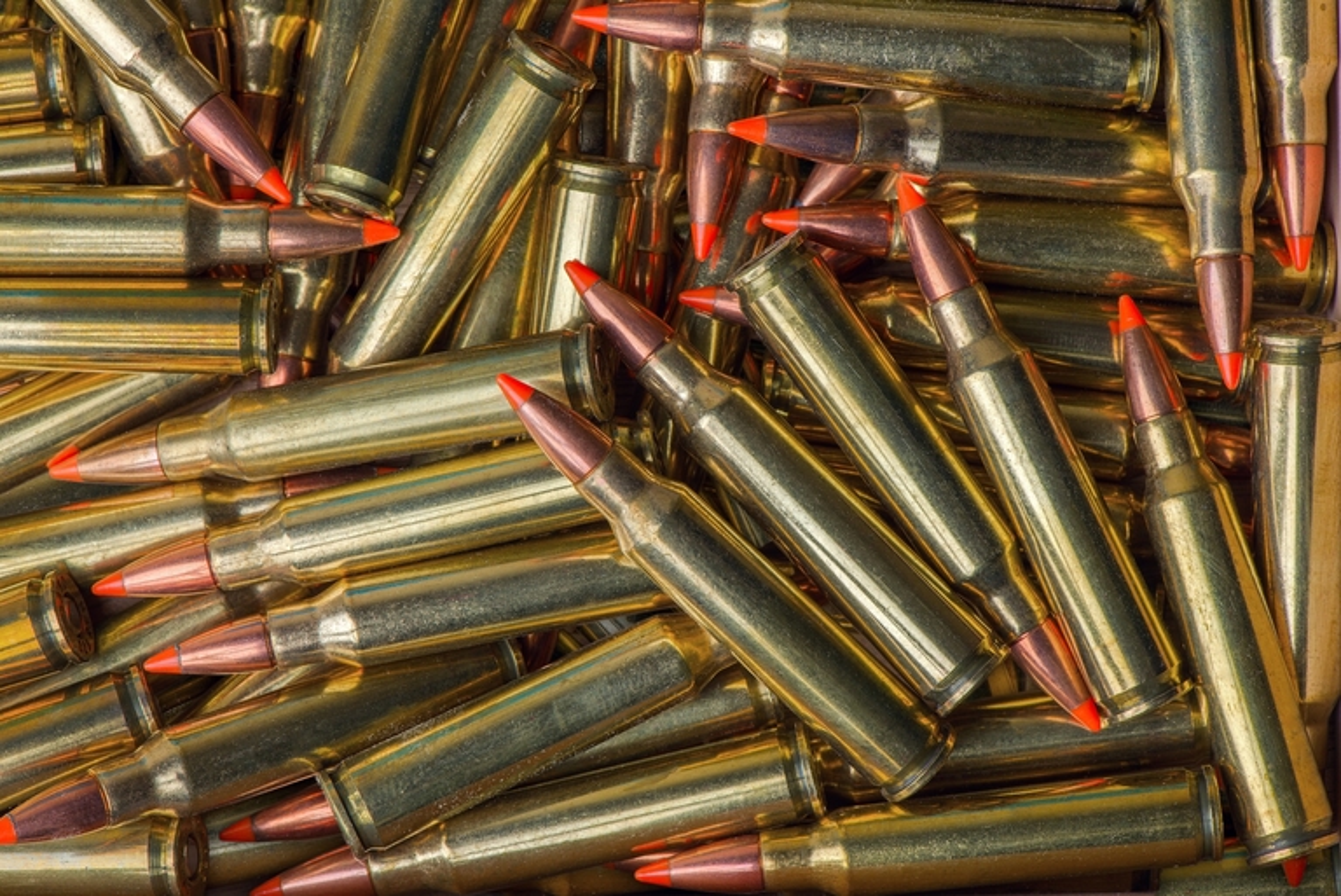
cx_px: 670
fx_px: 3913
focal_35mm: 105
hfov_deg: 19.4
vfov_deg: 13.1
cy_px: 448
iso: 100
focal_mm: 105
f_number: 20
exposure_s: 1/4
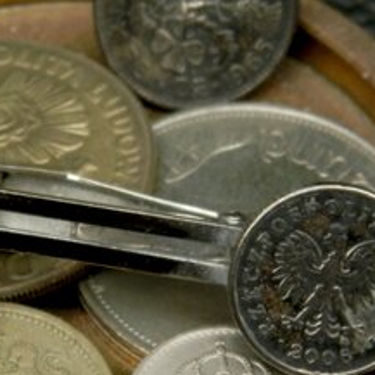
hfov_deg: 8.2
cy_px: 247
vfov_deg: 8.2
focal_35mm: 214
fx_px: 2623
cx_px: 88
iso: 160
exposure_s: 1/160
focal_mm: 14.6
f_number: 4.2
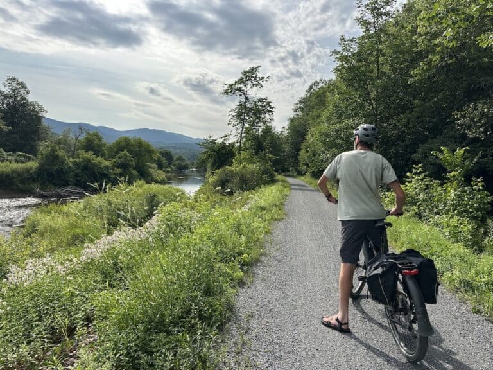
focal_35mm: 24
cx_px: 246
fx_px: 342
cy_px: 185
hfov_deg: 71.6
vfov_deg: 56.8
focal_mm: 6.86
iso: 80
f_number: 1.78
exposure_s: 1/6623
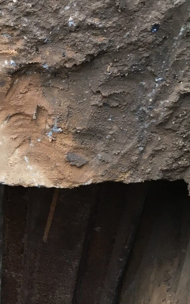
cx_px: -77
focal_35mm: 85
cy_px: 238
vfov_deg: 24.0
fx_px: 704
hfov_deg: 14.5
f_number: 2.2
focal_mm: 4.15
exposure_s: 1/33
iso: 32
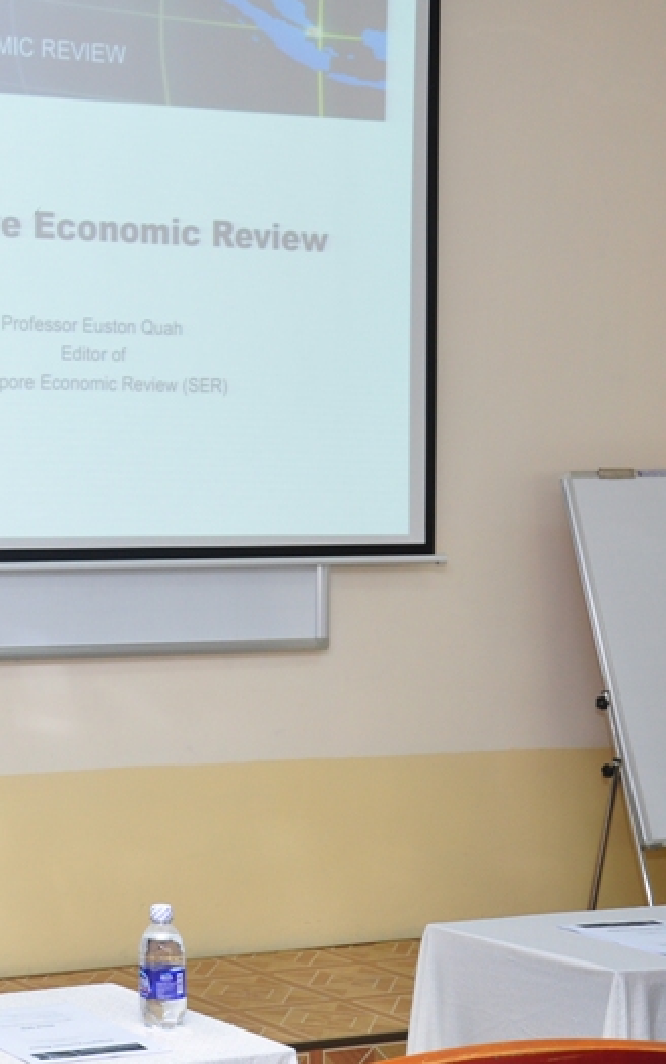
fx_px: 2031
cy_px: 525
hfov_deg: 17.7
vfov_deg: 29.4
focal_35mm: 70
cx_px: -130
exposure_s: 1/60
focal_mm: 30
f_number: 5.6
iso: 500
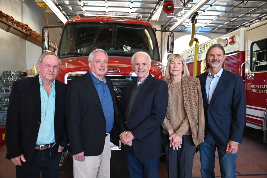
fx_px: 200
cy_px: 89
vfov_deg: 47.9
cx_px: 134
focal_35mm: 27
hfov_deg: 67.4
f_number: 4
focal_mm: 27
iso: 1400
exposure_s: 1/125
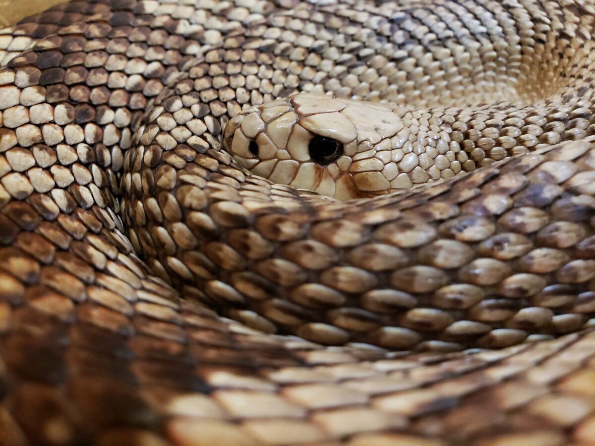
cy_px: 223
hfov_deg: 67.3
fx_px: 447
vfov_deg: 53.1
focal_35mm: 26
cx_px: 298
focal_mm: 4.3
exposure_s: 1/10
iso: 500
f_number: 2.4
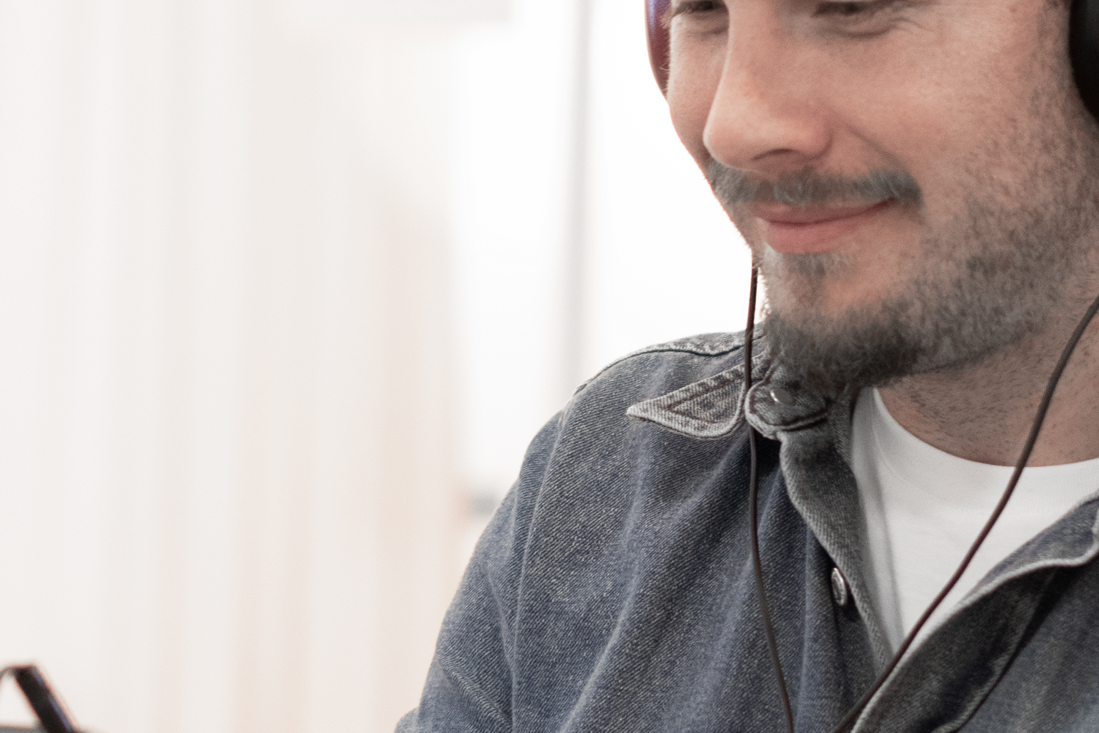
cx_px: 558
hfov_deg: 15.6
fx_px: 3999
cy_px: 402
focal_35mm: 131
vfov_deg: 10.5
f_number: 2.8
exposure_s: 1/60
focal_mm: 50
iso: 640
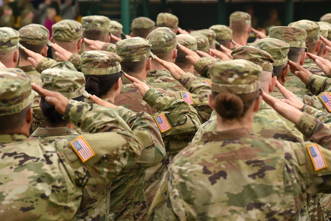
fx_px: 1242
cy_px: 110
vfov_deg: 10.2
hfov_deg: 15.2
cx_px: 166
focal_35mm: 135
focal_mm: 135
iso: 640
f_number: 7.1
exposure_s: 1/250
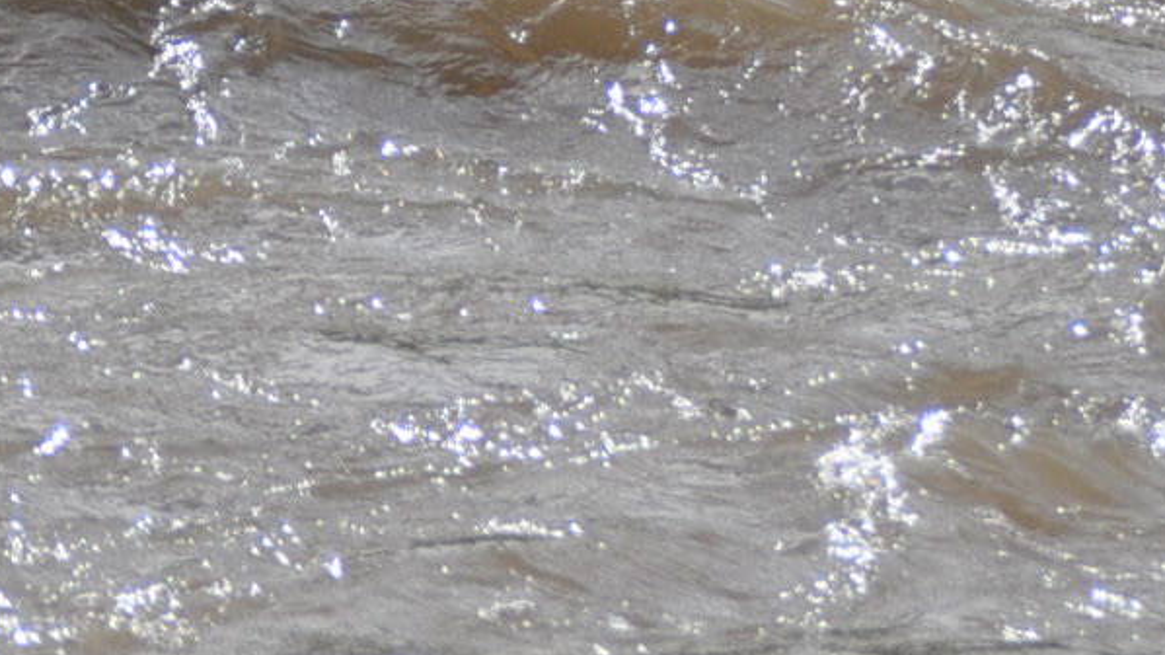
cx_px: 132
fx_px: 34774
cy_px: -698
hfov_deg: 1.9
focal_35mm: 1126
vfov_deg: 1.1
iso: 400
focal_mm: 200
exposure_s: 1/1600
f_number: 6.3
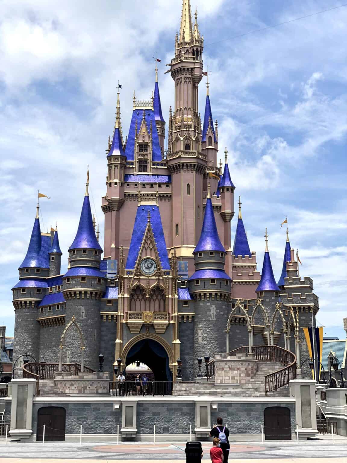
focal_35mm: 52
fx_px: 695
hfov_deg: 28.0
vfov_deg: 36.8
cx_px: 174
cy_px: 232
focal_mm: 6
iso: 16
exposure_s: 1/827
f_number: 2.4
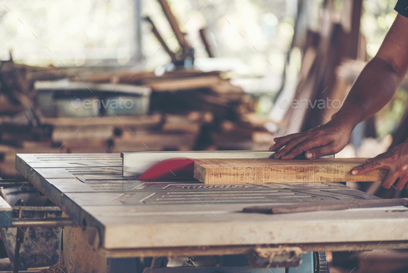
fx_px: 1191
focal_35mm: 105
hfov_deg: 19.4
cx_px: 204
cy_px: 136
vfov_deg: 13.1
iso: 500
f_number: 2.8
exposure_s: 1/250
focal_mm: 105
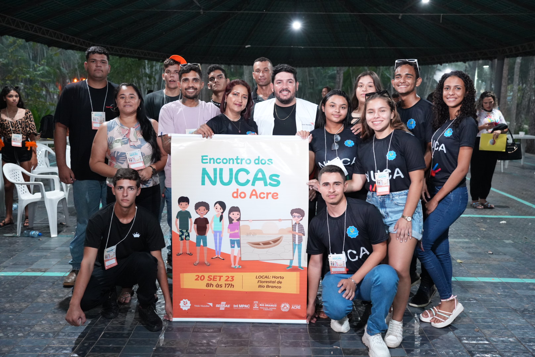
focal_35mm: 34
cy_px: 178
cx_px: 268
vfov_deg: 38.9
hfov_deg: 55.8
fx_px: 506
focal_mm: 34
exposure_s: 1/160
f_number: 3.5
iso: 6400
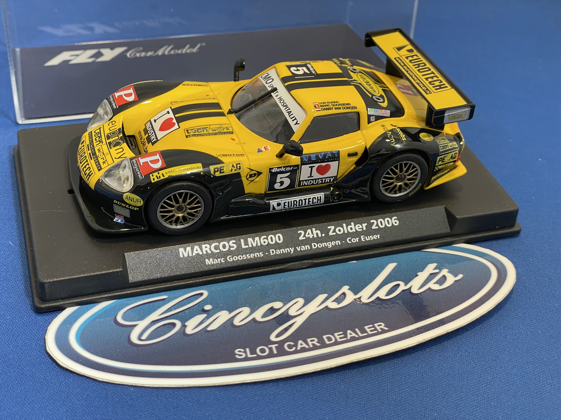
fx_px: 843
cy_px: 210
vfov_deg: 28.0
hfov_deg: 36.8
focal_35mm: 52
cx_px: 280
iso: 200
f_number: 2
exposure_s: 1/60
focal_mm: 6
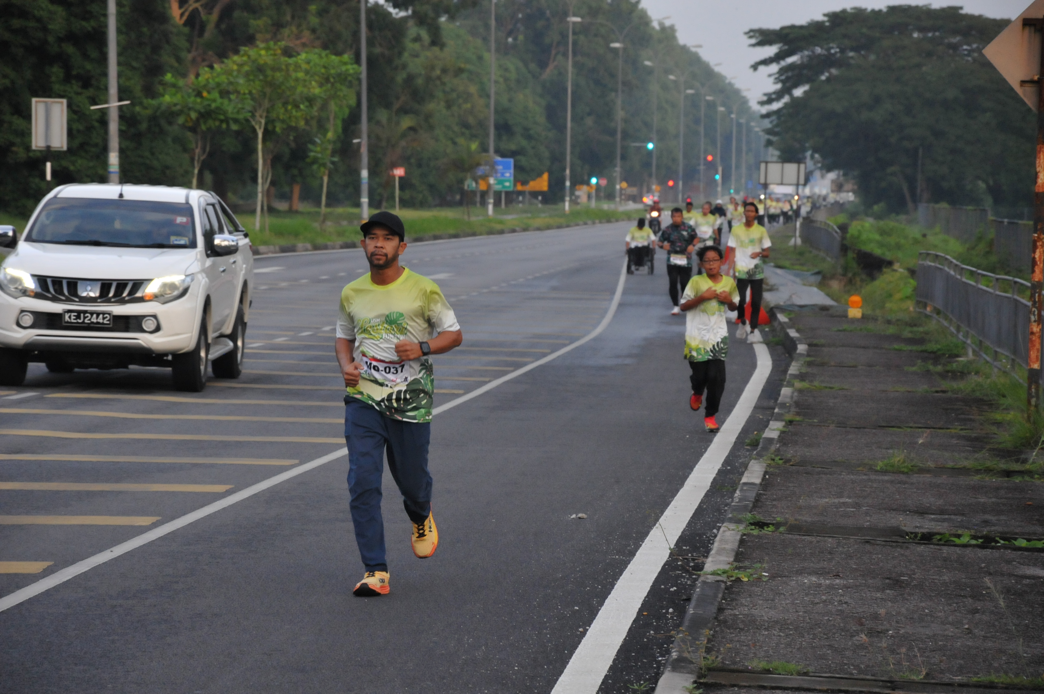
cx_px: 522
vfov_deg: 8.7
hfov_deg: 13.1
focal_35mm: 158
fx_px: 4562
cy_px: 347
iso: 1600
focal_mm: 105
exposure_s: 1/320
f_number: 7.1
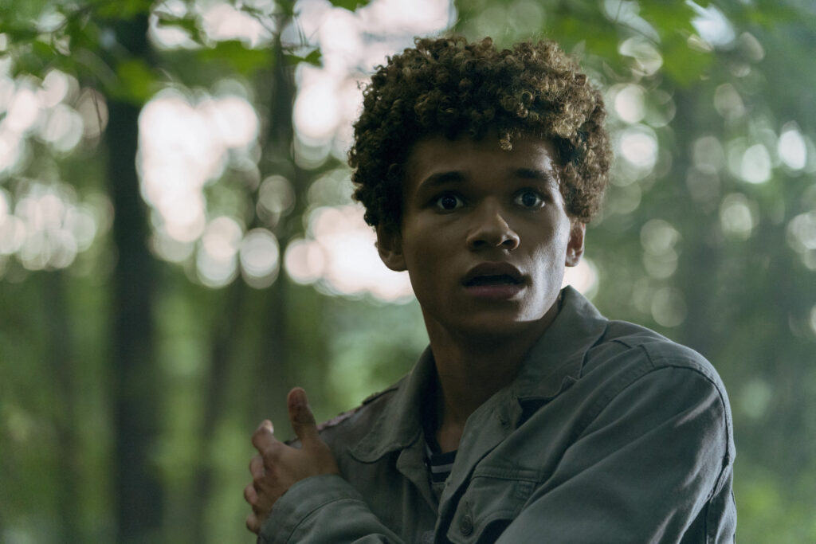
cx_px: 408
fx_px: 2426
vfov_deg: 12.8
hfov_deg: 19.1
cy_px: 272
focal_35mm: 107
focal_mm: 107
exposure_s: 1/800
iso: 1600
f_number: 3.2
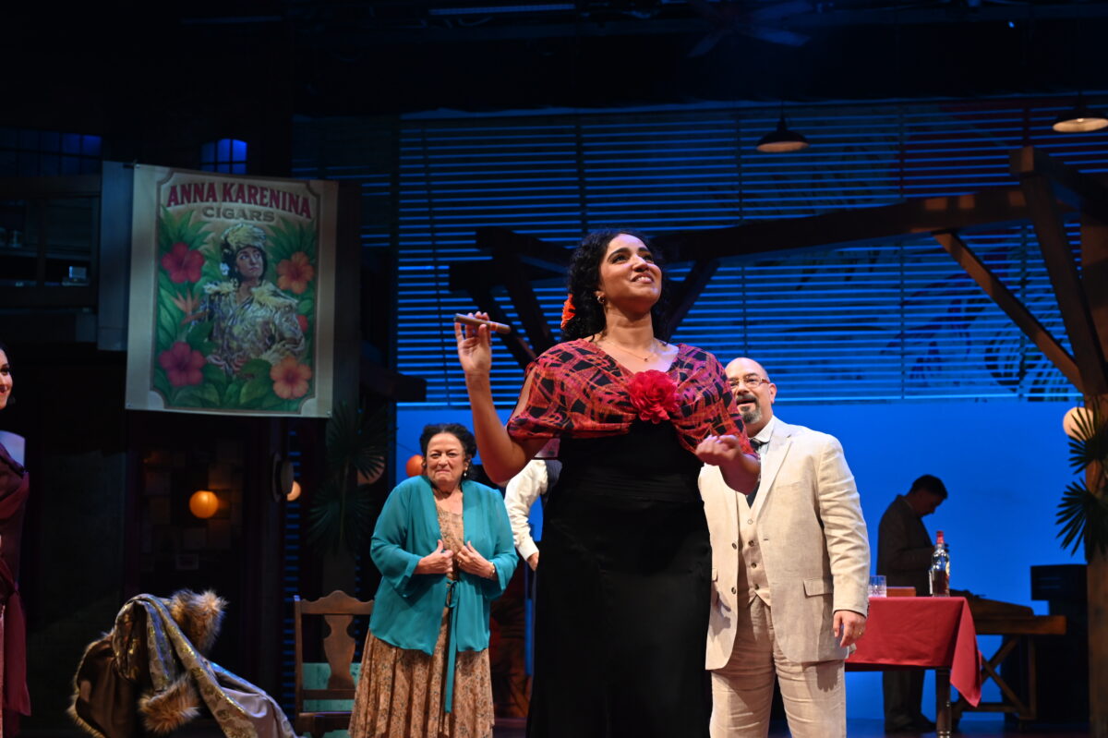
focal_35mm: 59
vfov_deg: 23.0
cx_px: 554
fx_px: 1815
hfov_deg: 33.9
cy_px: 369
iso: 1600
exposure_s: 1/200
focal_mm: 59
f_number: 5.6
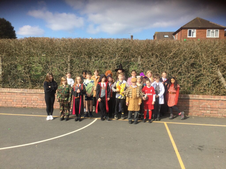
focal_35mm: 31
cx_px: 113
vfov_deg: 45.4
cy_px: 84
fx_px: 202
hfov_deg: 58.4
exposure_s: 1/747
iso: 25
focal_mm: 3.3
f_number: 2.4
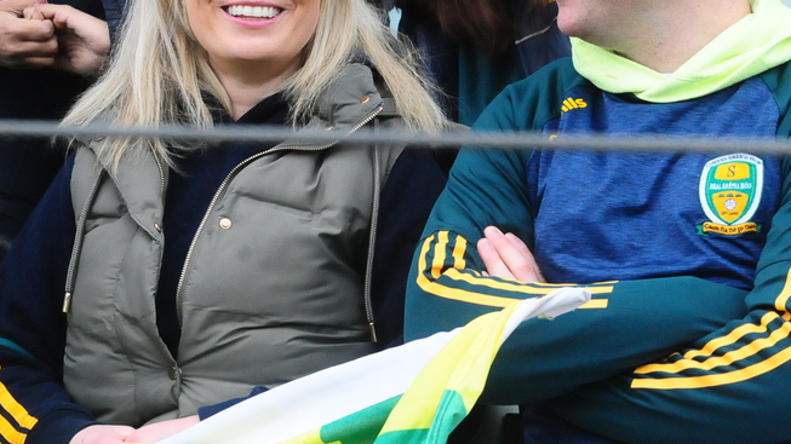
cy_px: 121
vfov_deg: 7.0
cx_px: 443
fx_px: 3628
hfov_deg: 12.4
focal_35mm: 173
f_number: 7.1
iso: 3200
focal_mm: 80
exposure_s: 1/200
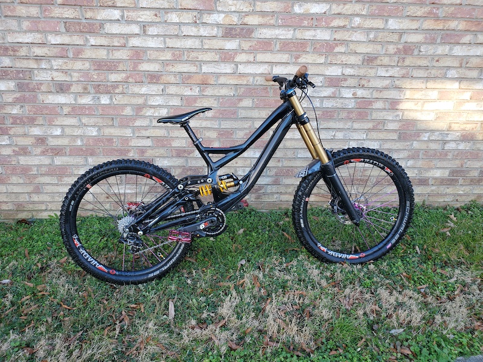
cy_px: 181
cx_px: 242
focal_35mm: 26
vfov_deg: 53.1
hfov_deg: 67.3
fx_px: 363
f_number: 2.4
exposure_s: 1/120
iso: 100
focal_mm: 4.3
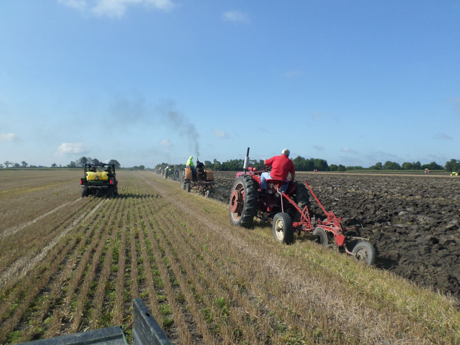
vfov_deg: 54.9
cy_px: 172
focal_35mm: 25
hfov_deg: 69.4
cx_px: 230
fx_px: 332
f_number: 9.2
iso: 100
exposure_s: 1/180
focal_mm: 4.5
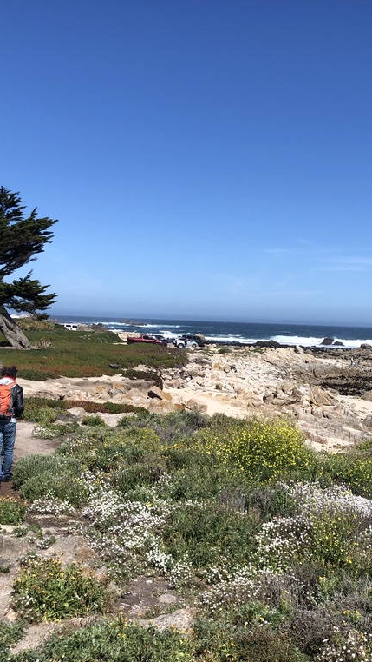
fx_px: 718
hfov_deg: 28.8
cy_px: 332
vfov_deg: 49.4
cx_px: 255
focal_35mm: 41
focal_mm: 4
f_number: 1.8
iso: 20
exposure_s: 1/2288
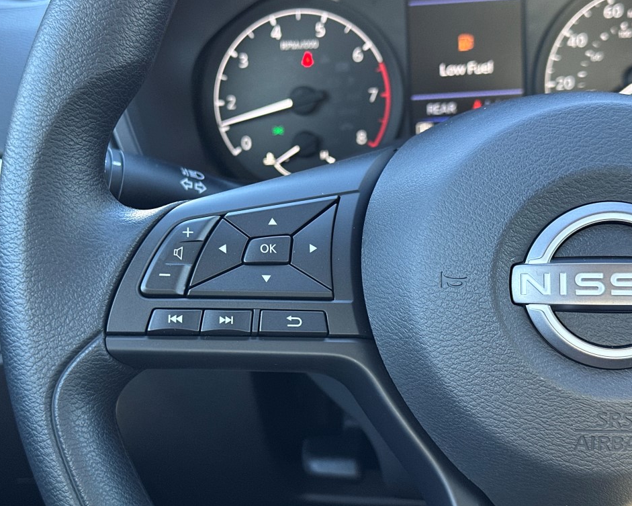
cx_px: 291
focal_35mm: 51
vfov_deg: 29.7
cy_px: 256
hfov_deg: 36.6
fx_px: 954
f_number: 1.78
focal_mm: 6.86
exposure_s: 1/60
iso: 80
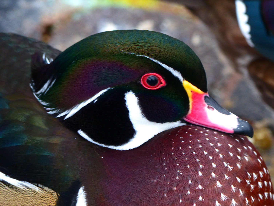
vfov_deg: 2.8
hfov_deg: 3.7
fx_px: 4187
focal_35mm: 529
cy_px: 103
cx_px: 137
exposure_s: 1/50
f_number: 3.5
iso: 400
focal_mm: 95.2
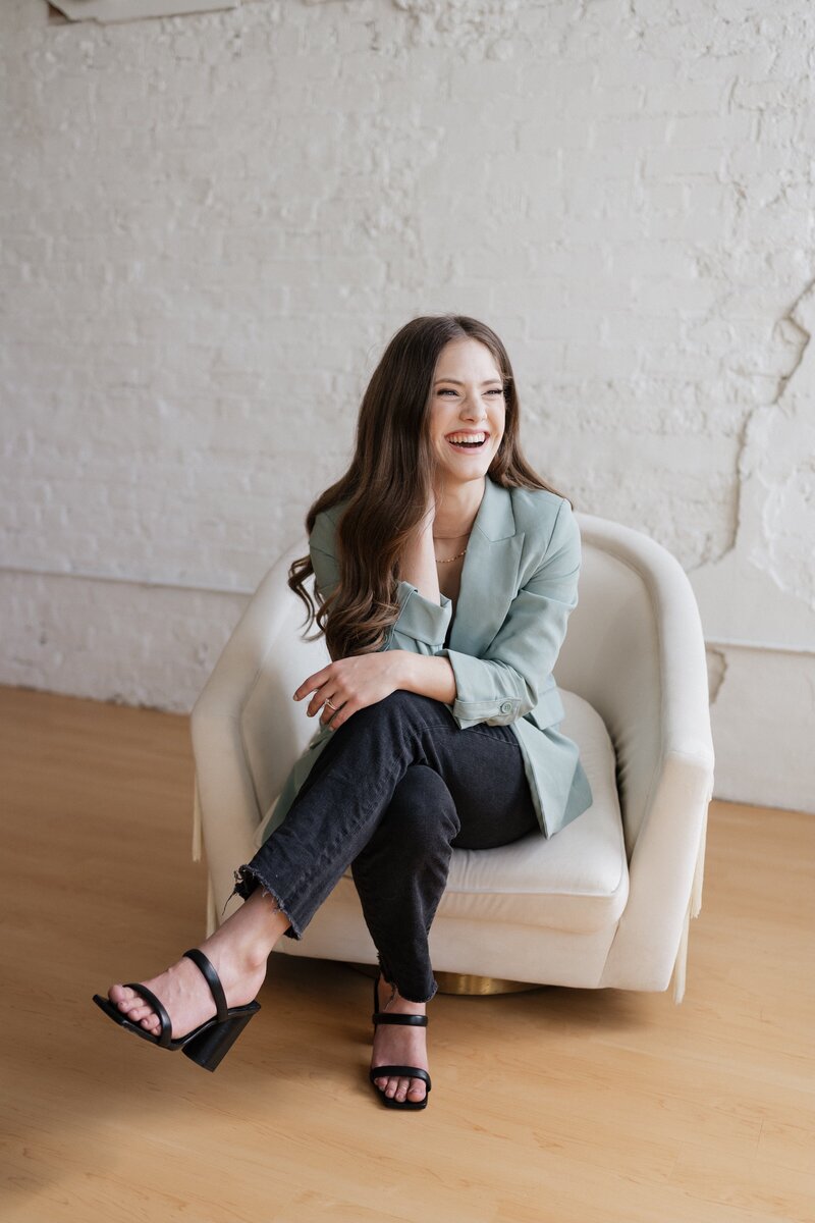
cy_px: 612
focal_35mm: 35
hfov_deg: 37.9
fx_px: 1188
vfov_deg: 54.4
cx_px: 408
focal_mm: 35
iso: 250
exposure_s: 1/640
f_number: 2.2
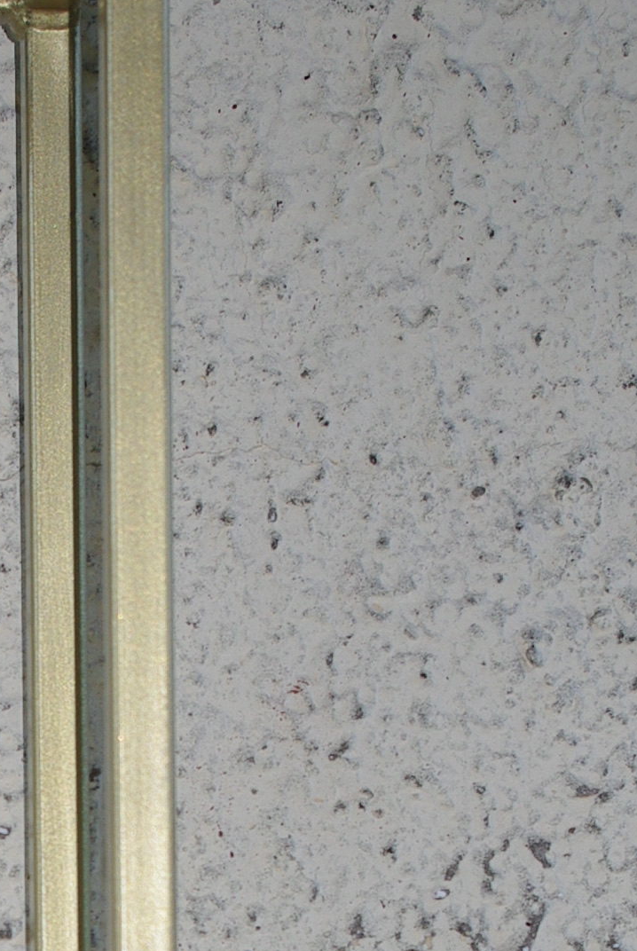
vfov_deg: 11.2
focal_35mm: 177
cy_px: 1396
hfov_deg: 7.7
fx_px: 4682
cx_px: -197
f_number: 4.5
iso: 100
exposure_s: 1/180
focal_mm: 32.5
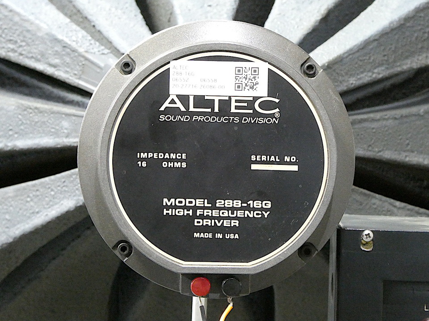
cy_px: 160
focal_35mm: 160
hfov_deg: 12.3
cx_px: 214
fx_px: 1983
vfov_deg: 9.3
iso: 1600
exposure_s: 1/13
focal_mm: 28.7
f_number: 5.5
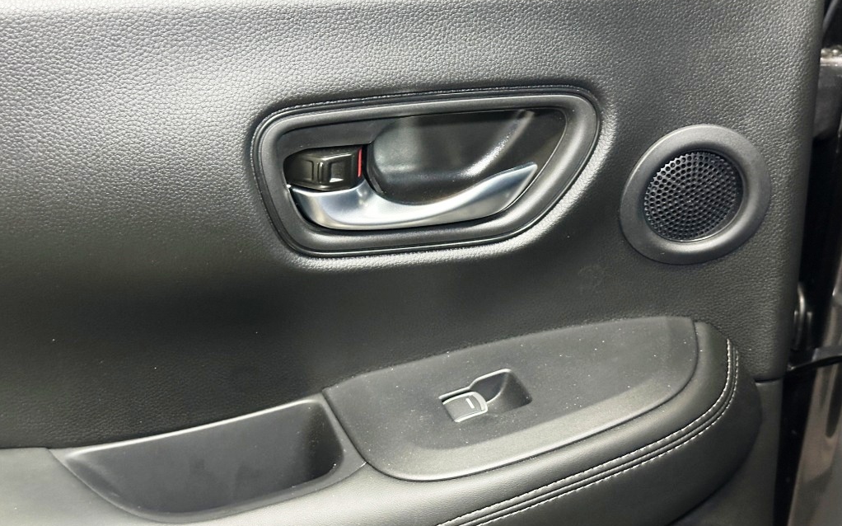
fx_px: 1170
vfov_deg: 25.3
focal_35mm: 51
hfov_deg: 39.6
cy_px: 273
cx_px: 421
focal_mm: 6.86
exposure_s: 1/30
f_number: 1.78
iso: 640
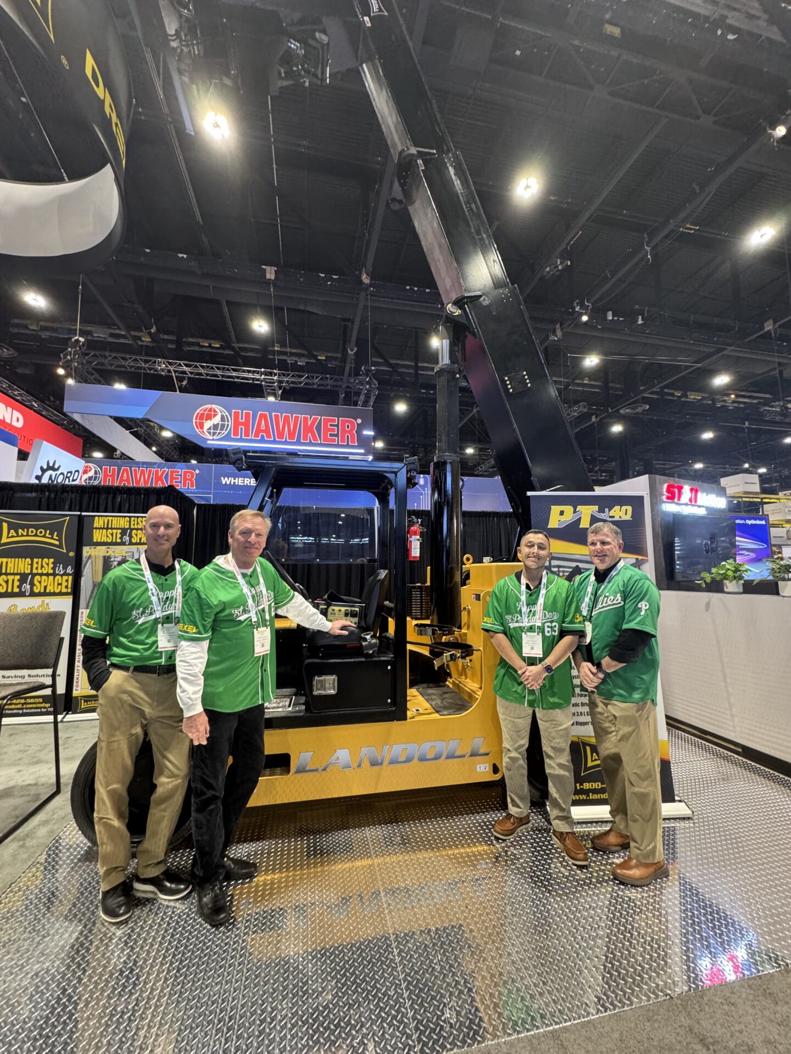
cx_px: 396
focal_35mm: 14
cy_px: 527
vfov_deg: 102.1
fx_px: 427
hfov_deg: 85.7
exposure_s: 1/60
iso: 320
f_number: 2.2
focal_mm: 2.22
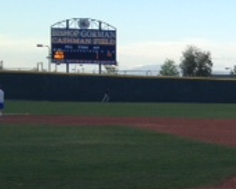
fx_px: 895
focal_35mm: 128
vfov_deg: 12.1
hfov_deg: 14.1
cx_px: 348
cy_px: 115
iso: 50
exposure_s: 1/438
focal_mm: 4.28
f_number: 2.4
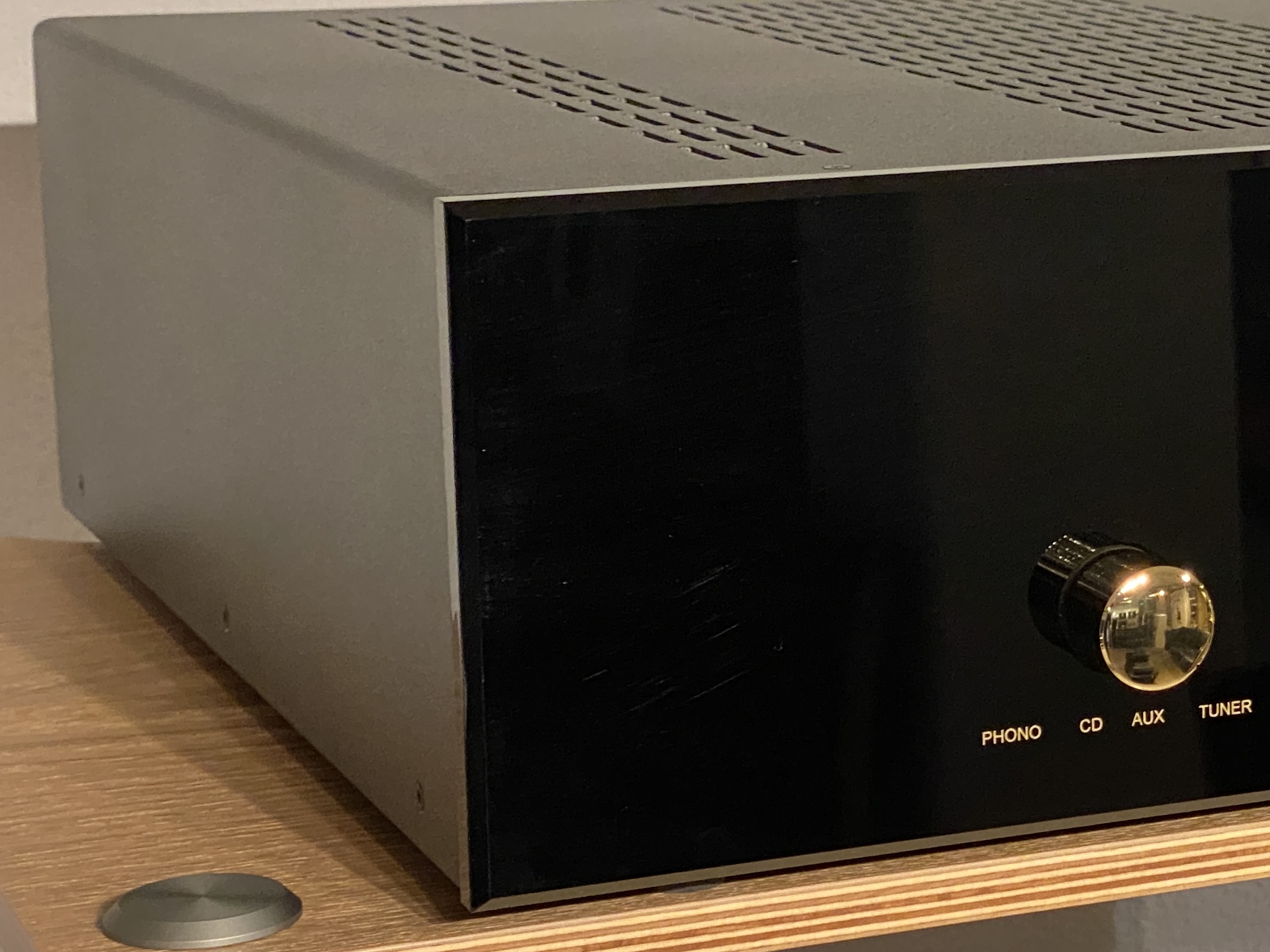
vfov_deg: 13.2
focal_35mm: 112
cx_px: 1282
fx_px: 4109
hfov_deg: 17.2
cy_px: 445
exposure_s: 1/50
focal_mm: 6
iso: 400
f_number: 2
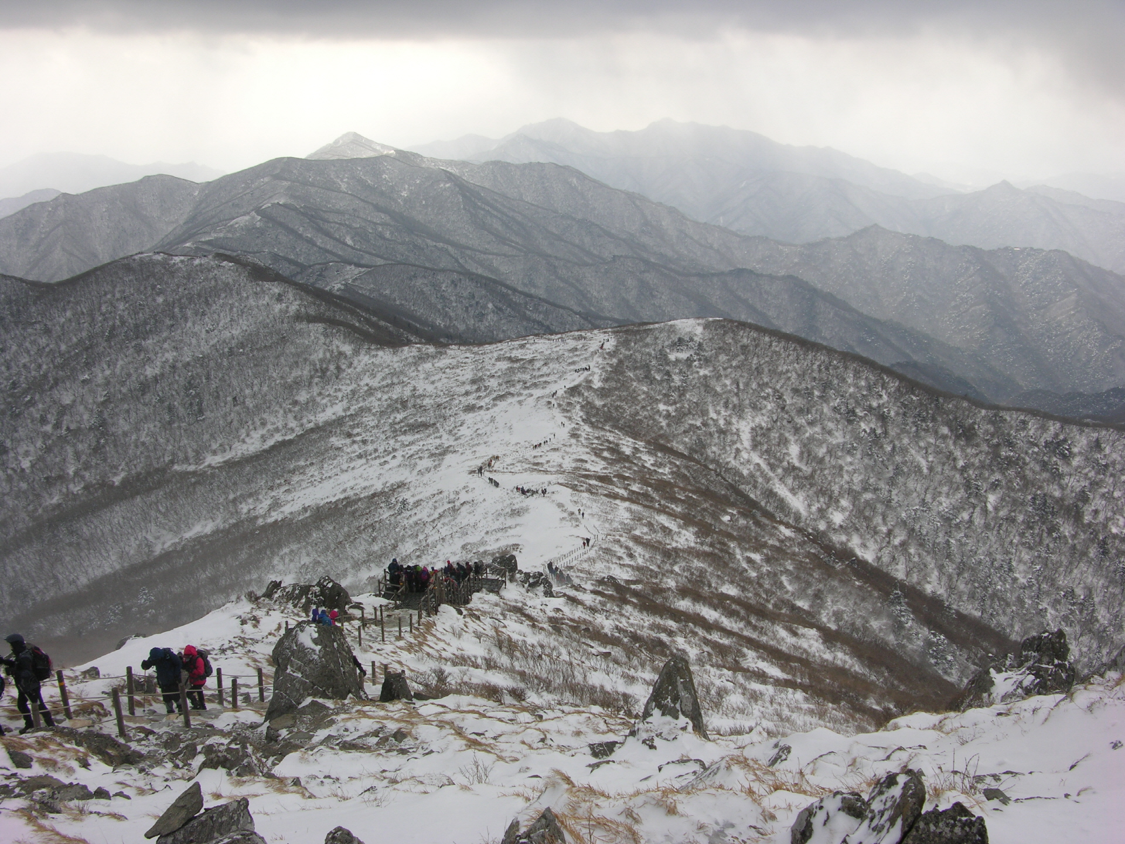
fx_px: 1137
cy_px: 422
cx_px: 562
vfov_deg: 40.7
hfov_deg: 52.6
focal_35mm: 35
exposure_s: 1/208
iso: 50
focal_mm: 8.9
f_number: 5
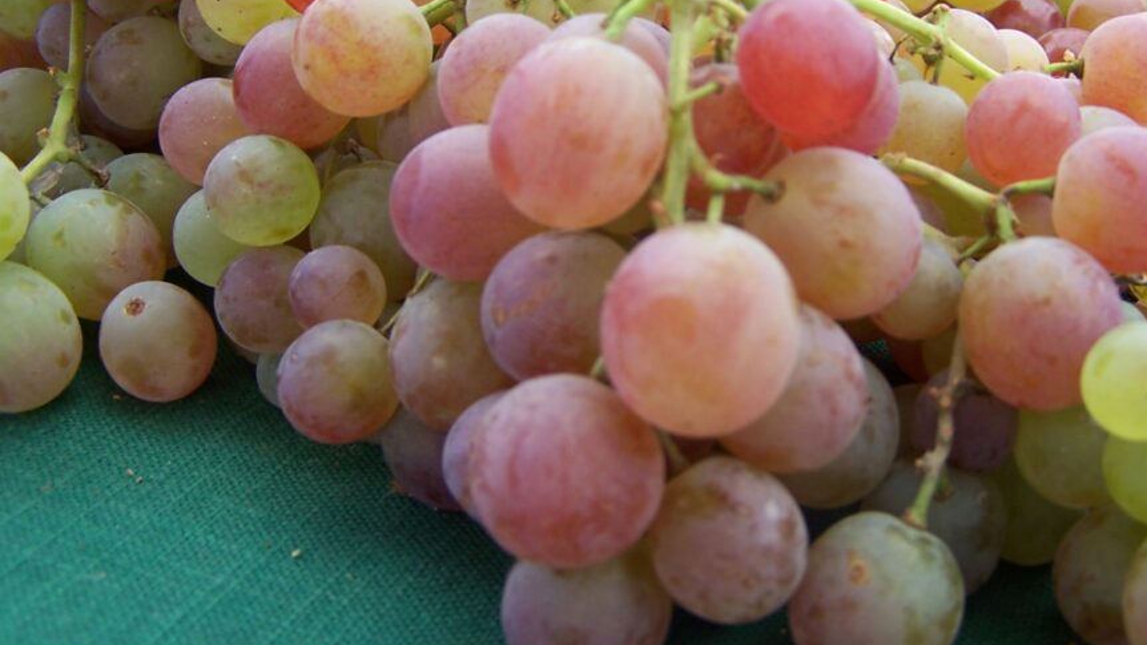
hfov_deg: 42.8
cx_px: 644
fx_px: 1460
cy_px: 198
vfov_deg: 24.8
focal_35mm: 48
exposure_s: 1/125
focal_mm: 6.3
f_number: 2.8
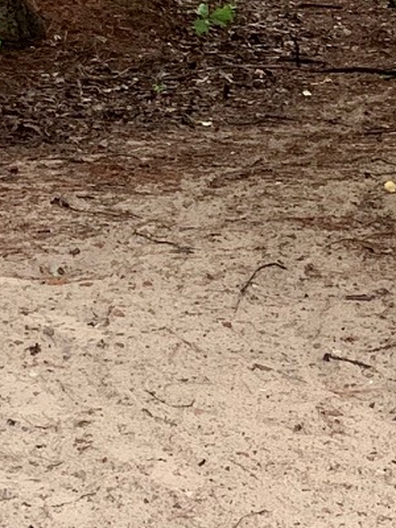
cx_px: 222
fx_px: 1998
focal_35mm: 131
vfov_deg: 15.0
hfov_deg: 11.3
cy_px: 103
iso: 400
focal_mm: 4.25
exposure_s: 1/35
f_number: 1.8
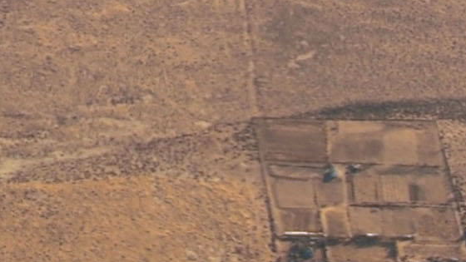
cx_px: -493
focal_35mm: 381
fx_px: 4703
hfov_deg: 5.5
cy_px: -507
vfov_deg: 3.1
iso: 100
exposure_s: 1/200
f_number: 7.1
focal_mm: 35
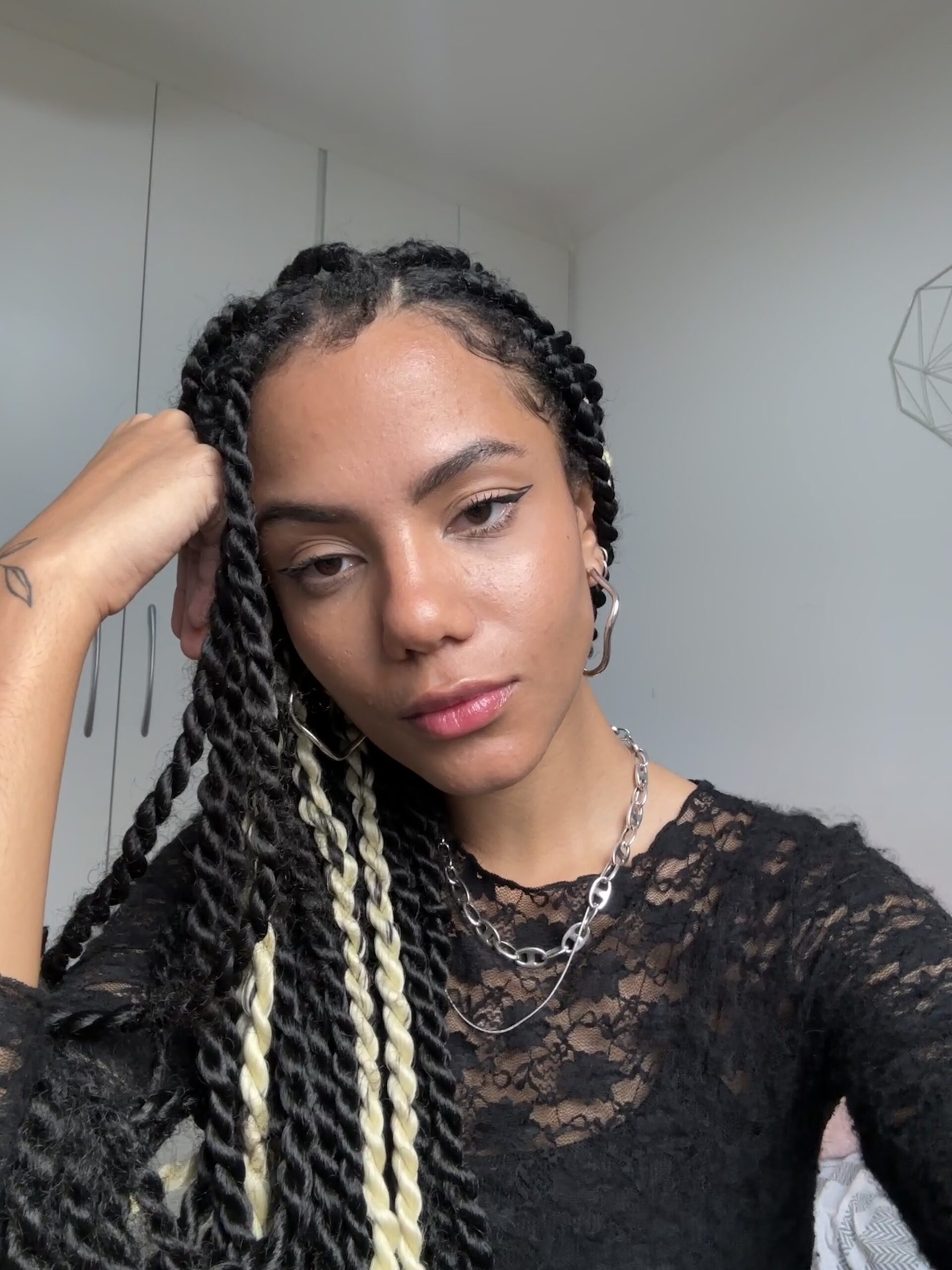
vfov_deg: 73.9
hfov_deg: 58.9
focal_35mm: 23
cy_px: 635
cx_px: 476
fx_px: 843
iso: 100
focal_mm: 2.69
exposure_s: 1/60
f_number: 1.9
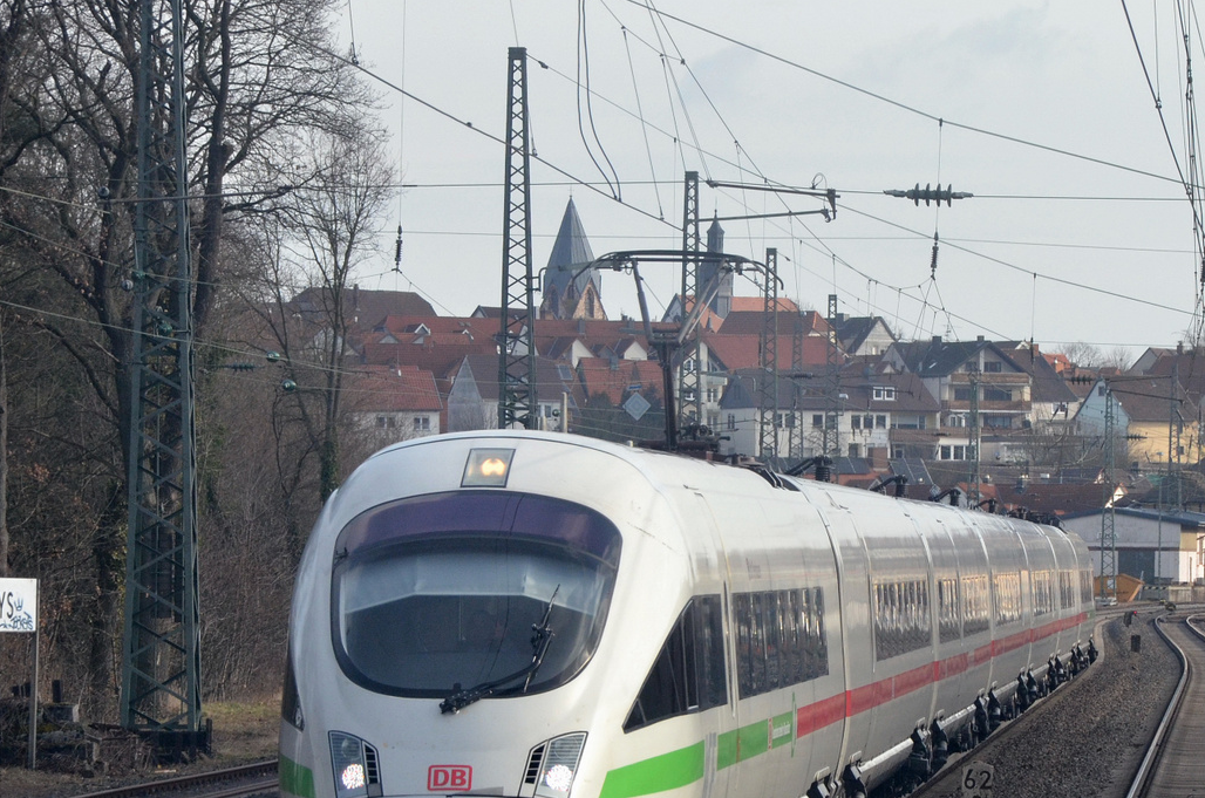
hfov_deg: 8.3
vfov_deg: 5.5
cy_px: 598
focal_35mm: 250
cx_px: 838
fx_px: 8344
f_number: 8
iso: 800
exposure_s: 1/1000
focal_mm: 105
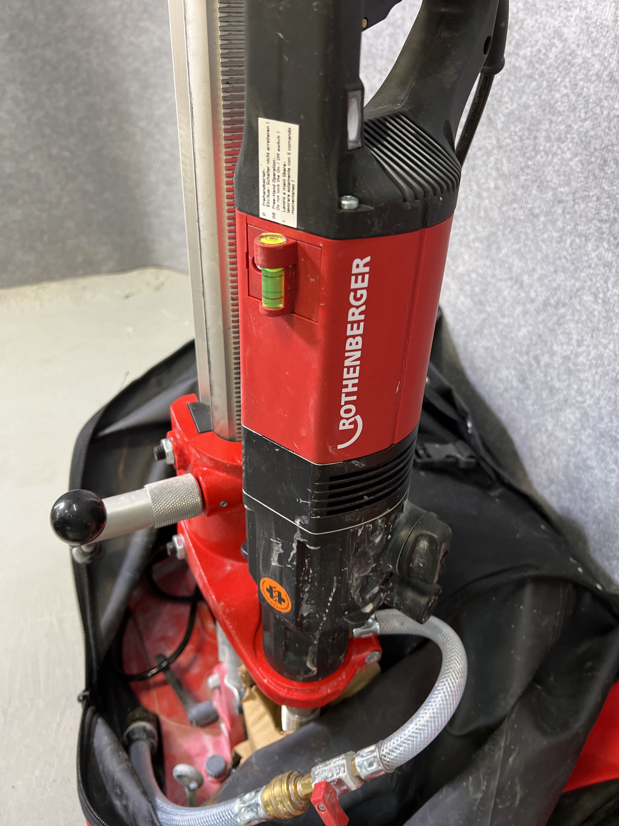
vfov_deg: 67.3
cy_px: 413
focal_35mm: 26
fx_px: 620
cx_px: 310
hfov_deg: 53.1
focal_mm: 5.7
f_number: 1.5
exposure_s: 1/50
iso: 200
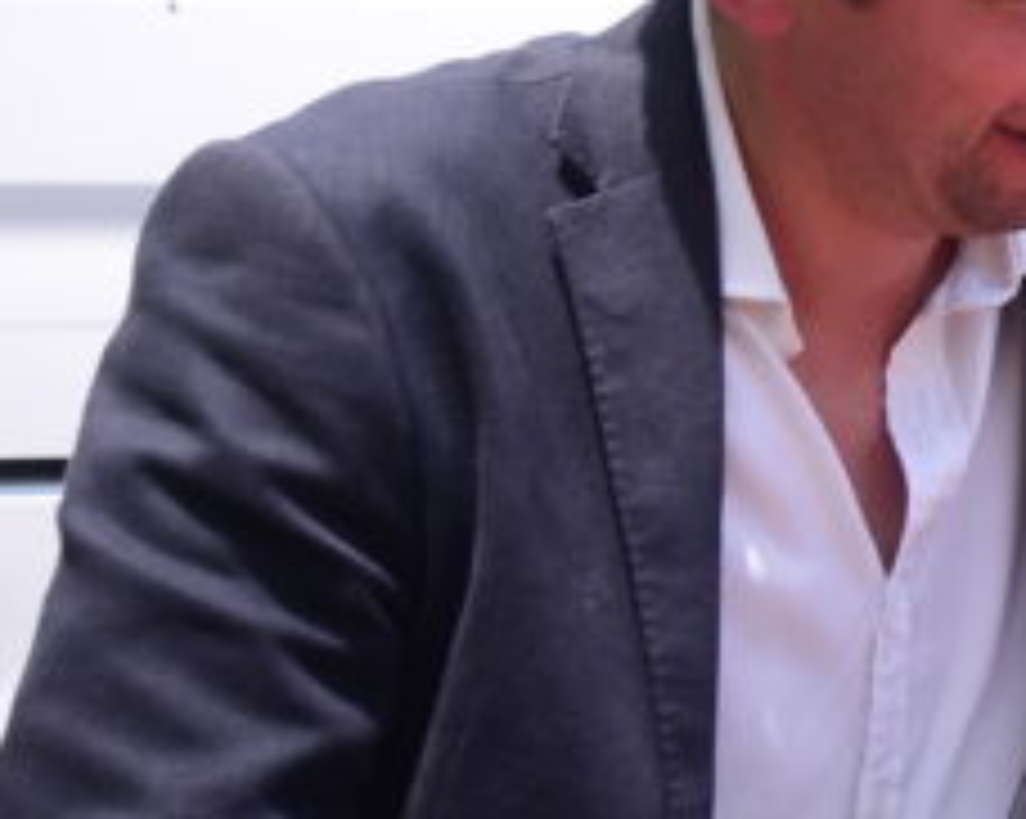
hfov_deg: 11.3
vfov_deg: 10.1
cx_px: 2120
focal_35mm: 152
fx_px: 4612
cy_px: 414
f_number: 5.6
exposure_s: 1/200
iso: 100
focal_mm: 36
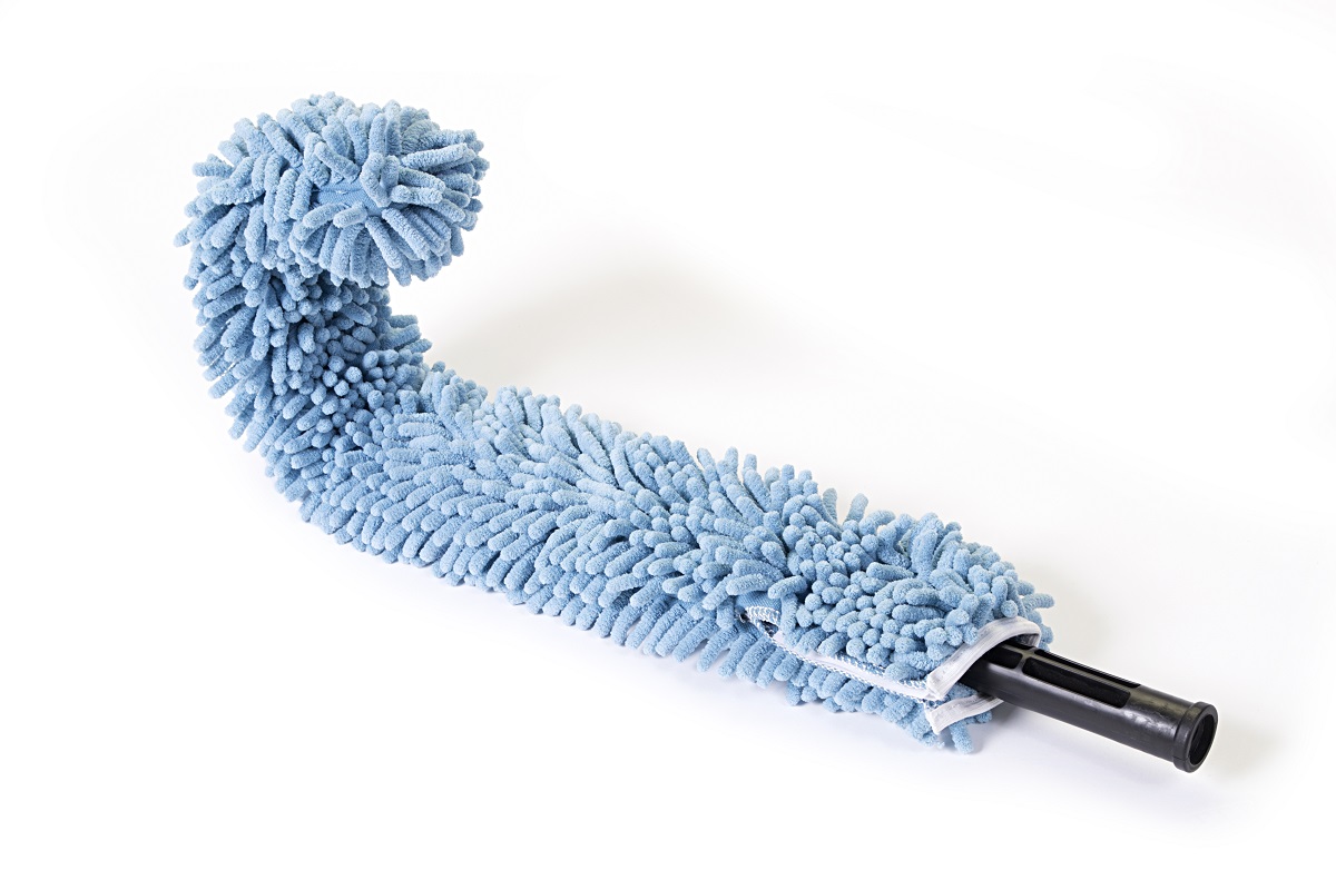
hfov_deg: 28.1
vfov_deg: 18.9
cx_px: 668
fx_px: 2672
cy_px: 445
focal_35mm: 72
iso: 100
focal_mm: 48
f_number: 14
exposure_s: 1/100
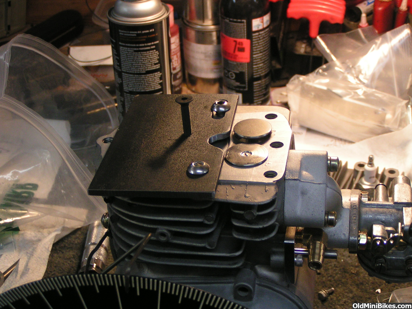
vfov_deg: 23.3
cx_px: 206
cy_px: 154
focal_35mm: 63
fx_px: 750
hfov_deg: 30.7
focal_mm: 9.7
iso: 160
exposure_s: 1/60
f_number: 3.2
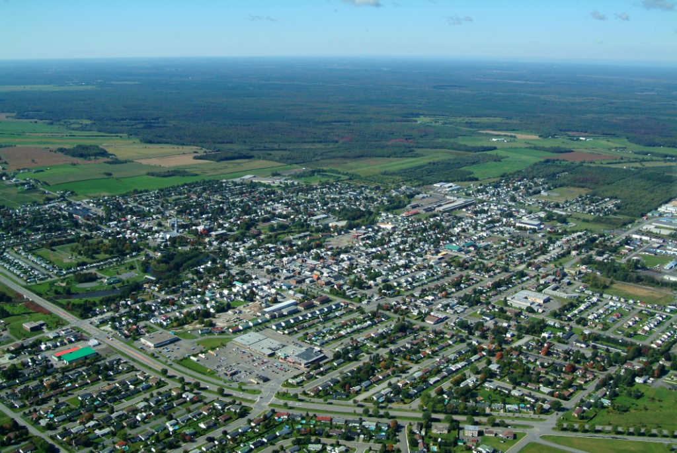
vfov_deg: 37.0
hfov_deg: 53.1
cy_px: 226
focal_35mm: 36
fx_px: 678
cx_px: 338
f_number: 5.6
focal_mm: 24
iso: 100
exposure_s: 1/350
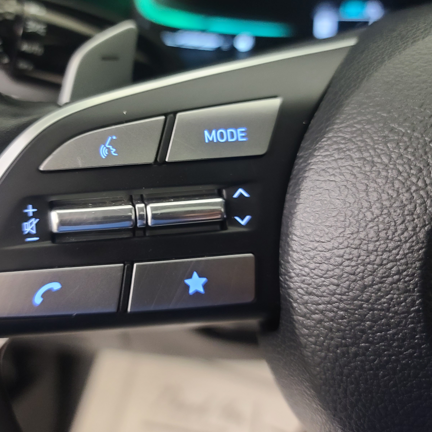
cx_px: 150
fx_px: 522
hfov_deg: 44.4
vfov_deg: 44.8
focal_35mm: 37
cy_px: 186
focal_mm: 7
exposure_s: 1/30
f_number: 1.8
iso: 640
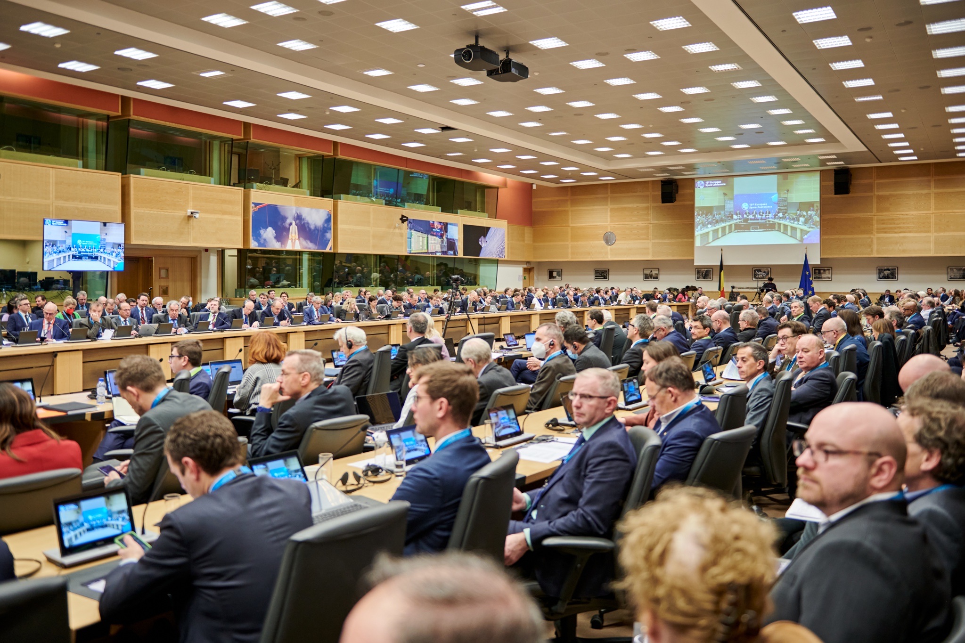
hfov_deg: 60.3
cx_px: 482
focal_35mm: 31
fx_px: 831
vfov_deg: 42.3
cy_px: 322
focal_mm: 31
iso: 640
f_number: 2.8
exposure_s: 1/100
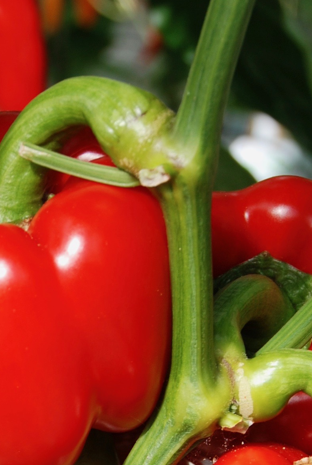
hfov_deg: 7.8
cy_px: 380
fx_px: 2293
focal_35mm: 177
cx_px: 32
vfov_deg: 11.6
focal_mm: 36
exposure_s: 1/160
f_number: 6.3
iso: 100
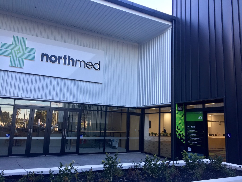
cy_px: 91
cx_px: 121
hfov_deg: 61.7
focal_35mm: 29
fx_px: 203
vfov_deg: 48.2
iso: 40
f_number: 2.2
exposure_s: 1/100
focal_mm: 4.15
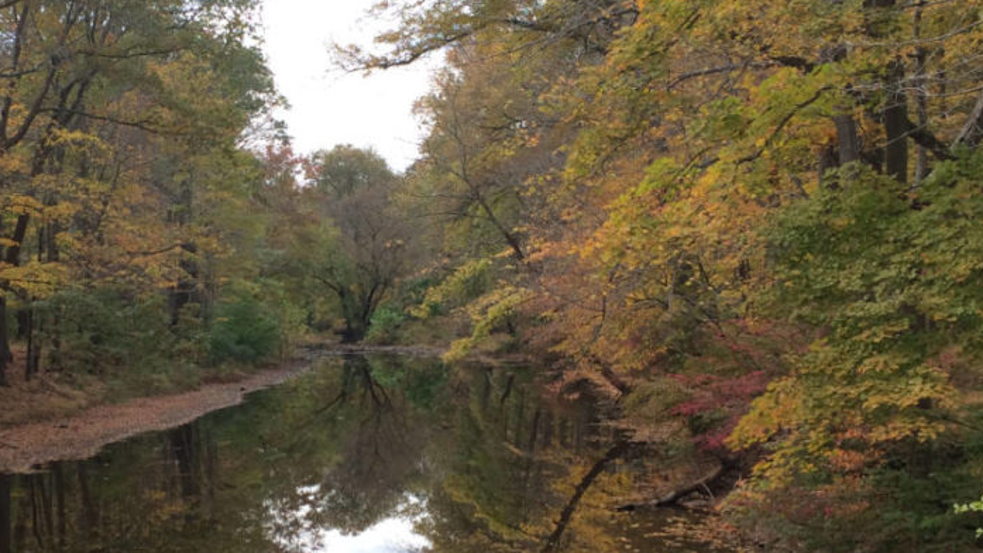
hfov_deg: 42.9
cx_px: 527
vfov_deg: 24.9
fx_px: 1251
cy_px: 261
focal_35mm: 48
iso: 32
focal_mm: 4.1
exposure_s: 1/122
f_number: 2.2
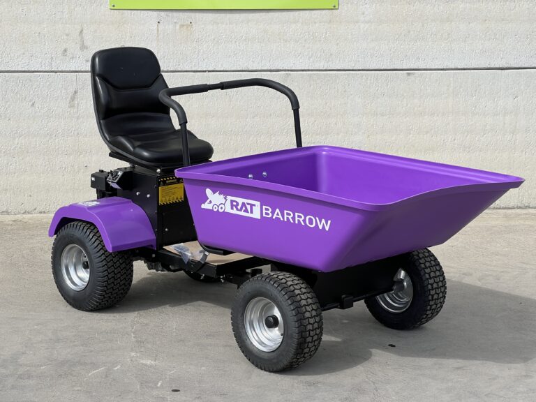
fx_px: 1192
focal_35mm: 77
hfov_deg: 25.3
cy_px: 201
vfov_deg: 19.1
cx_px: 268
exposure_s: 1/504
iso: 32
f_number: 2.8
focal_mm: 9
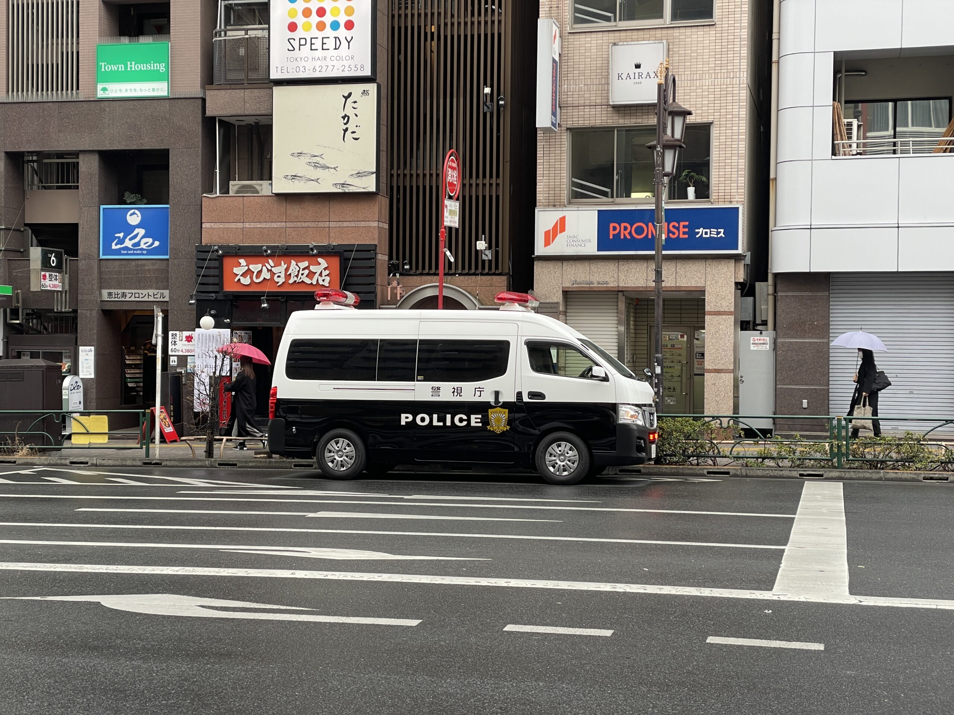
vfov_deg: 28.0
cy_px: 358
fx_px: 1433
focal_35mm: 52
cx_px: 477
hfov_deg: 36.8
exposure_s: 1/99
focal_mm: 6
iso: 32
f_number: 2
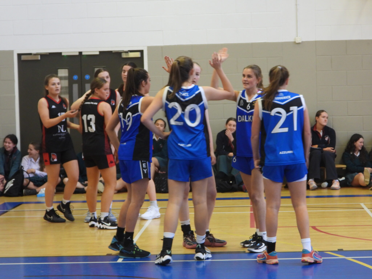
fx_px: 1128
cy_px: 140
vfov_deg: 14.1
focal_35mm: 105
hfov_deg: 18.7
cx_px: 186
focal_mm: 18.9
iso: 400
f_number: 4
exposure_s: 1/50
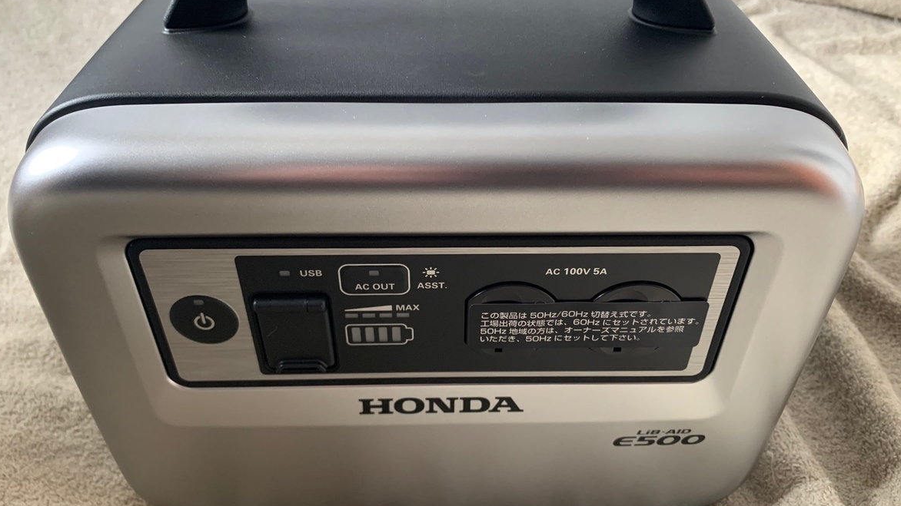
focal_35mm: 29
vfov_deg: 40.2
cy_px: 244
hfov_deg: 66.1
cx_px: 457
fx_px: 693
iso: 250
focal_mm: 4.25
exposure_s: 1/60
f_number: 1.8
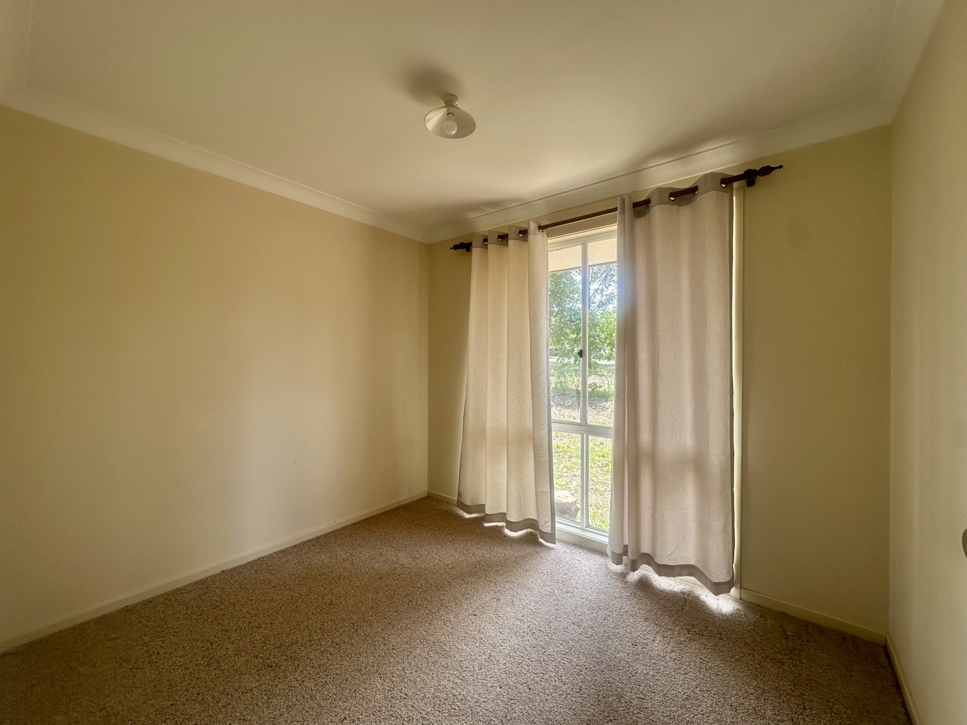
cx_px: 484
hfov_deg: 102.1
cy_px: 362
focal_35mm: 14
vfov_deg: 85.7
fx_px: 391
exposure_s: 1/122
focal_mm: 2.22
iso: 40
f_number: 2.2
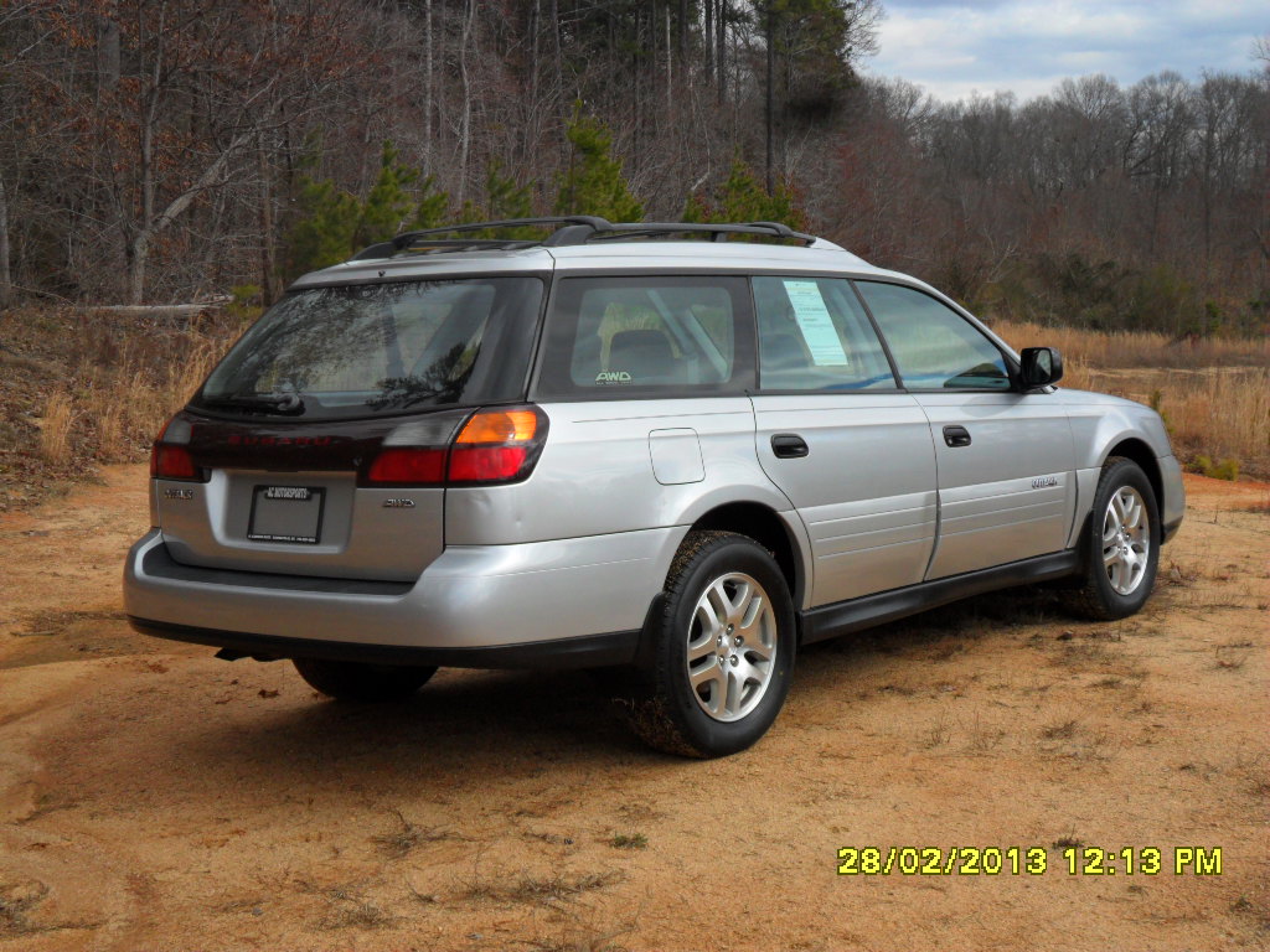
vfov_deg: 28.0
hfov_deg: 36.8
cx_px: 635
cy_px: 476
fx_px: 1908
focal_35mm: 52
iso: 100
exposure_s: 1/500
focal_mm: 9.3
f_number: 5
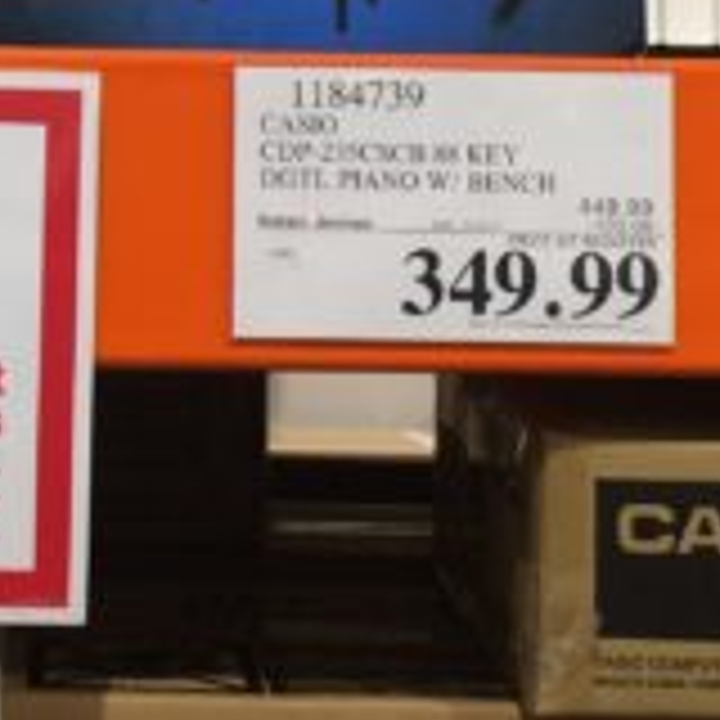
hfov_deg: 14.1
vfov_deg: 13.7
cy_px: -162
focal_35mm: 123
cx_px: 108
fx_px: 2894
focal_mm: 4.15
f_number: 2.2
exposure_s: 1/33
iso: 125
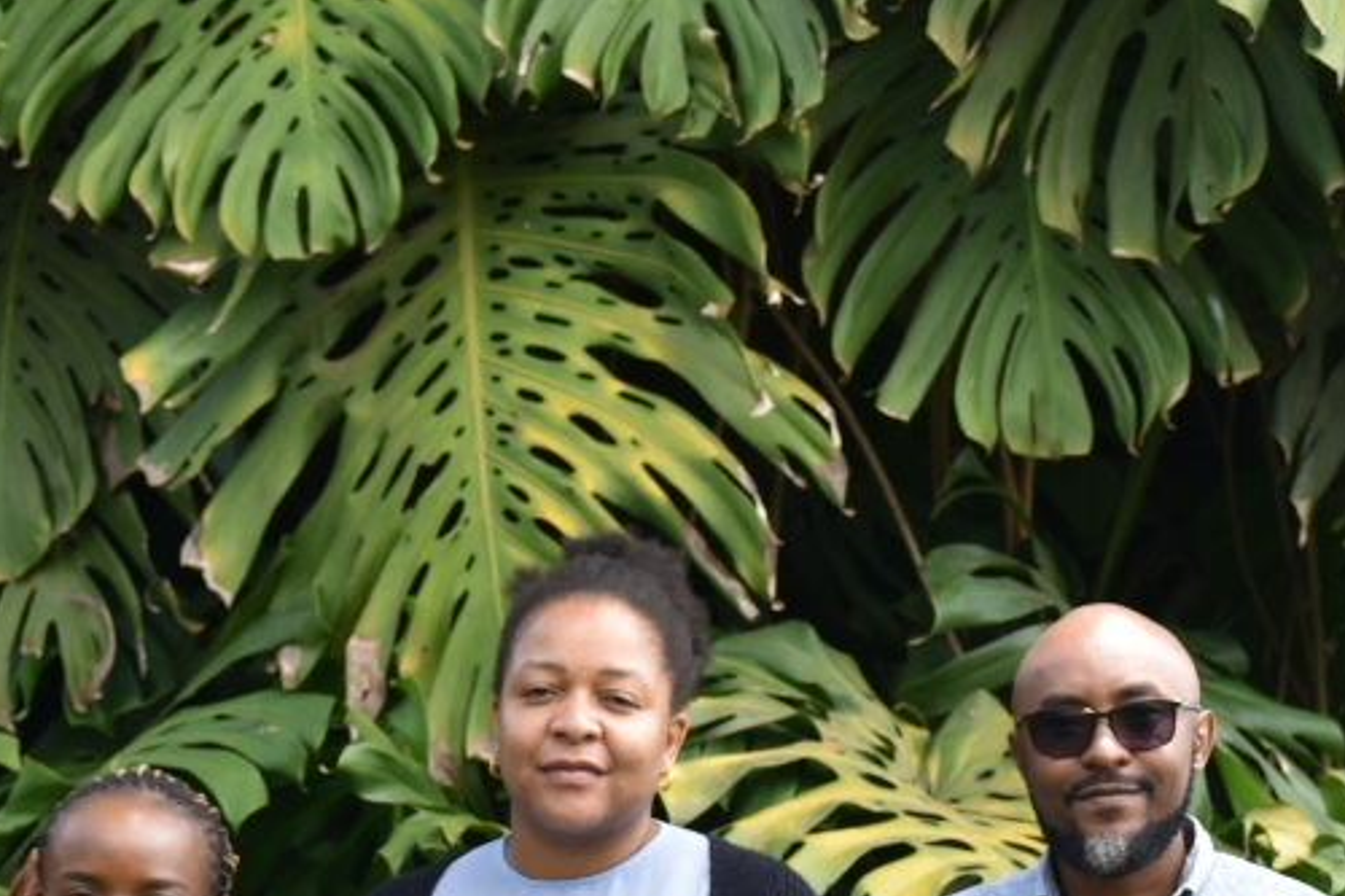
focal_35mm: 227
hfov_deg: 9.1
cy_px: 1402
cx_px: 312
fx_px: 8478
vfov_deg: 6.0
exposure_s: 1/400
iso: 400
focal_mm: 70
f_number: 5
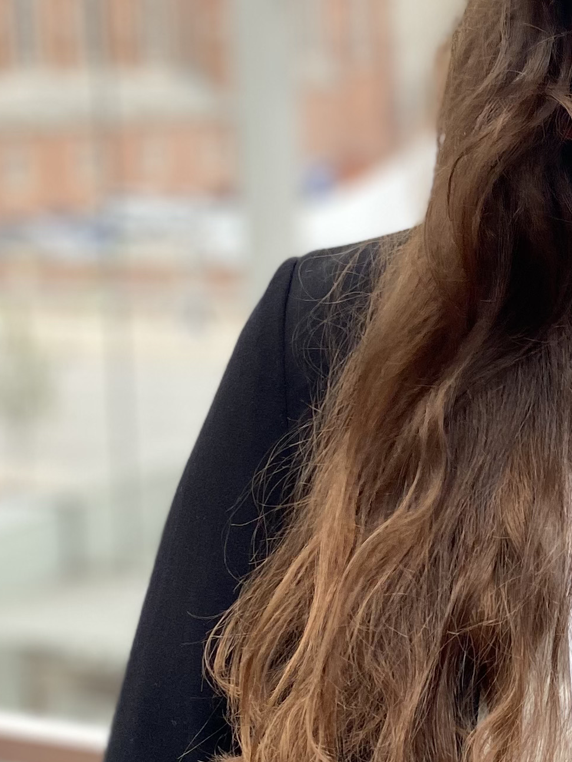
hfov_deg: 17.4
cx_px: 685
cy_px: 259
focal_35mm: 81
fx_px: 1784
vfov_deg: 24.0
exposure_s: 1/271
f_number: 1.8
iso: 32
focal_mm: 4.25
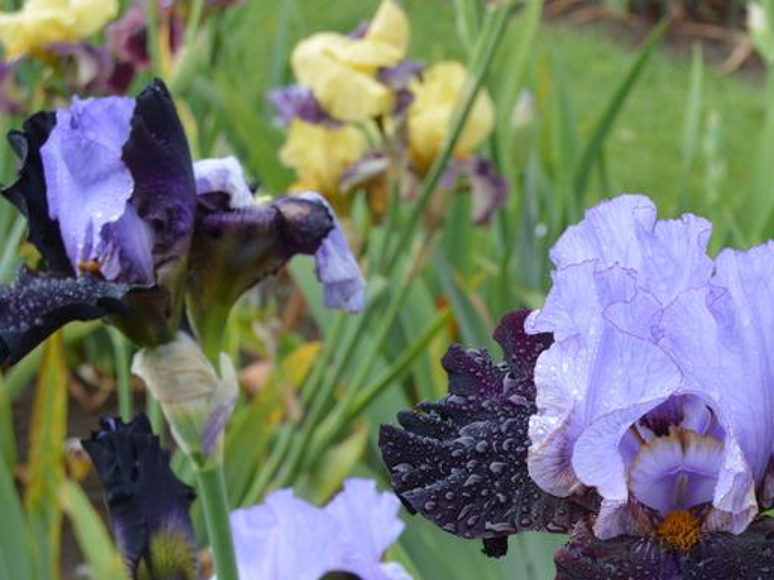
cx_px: 682
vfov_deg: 15.0
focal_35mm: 98
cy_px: 467
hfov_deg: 19.7
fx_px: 2189
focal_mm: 35
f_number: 8
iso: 220
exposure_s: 1/125
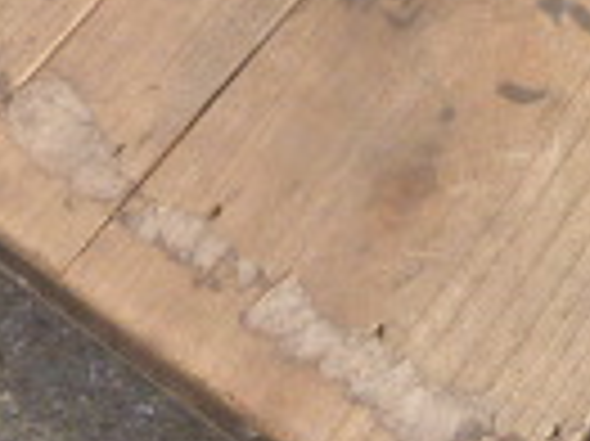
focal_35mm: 122
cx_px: 959
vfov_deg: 10.5
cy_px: -612
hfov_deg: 14.7
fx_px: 2077
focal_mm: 4.5
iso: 100
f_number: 3.9
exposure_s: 1/160
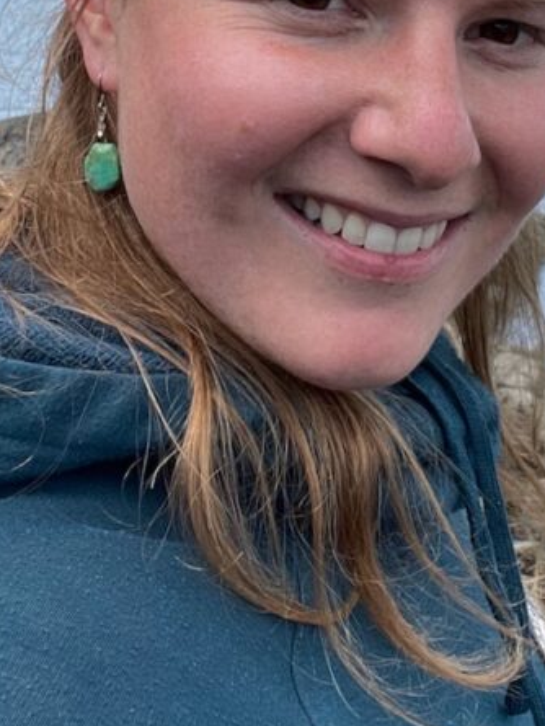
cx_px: 403
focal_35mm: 69
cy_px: 116
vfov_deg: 27.4
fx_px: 1448
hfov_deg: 21.2
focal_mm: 2.71
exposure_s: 1/470
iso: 25
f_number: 2.2
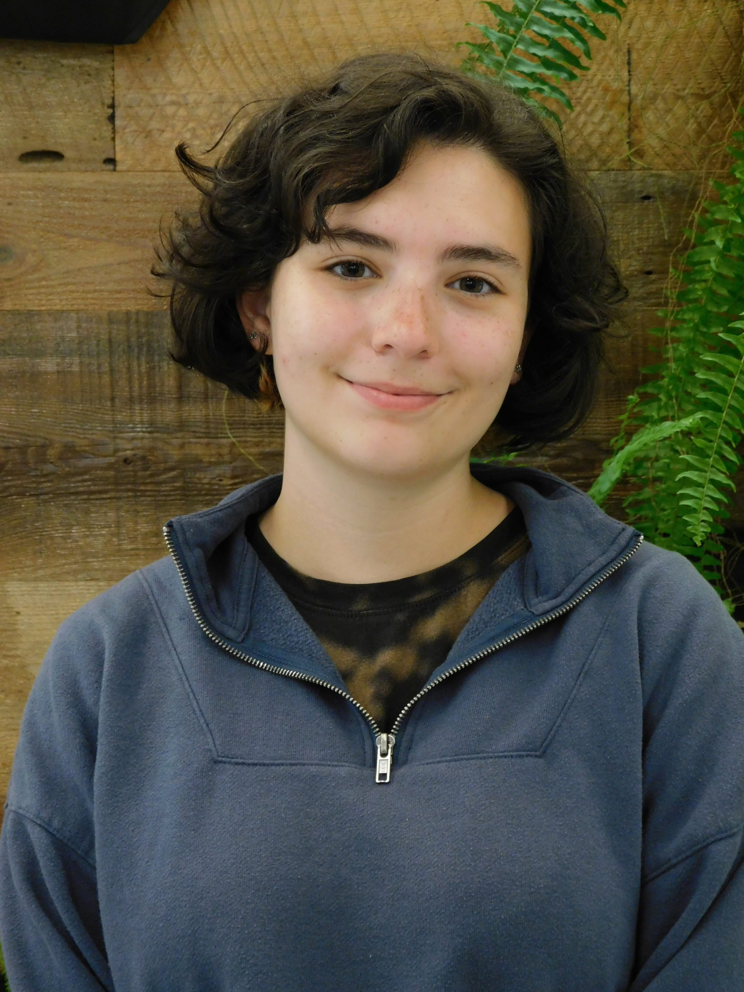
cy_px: 496
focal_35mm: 71
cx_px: 372
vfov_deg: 27.4
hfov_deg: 20.7
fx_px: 2035
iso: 400
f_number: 4.3
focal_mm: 12.6
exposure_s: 1/15
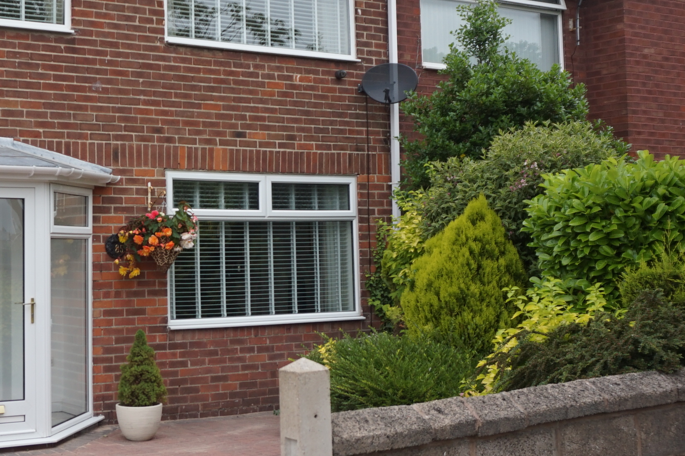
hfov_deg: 34.8
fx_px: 1065
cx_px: 164
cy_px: 197
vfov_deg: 24.1
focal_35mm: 56
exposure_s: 1/640
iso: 100
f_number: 3.5
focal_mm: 16
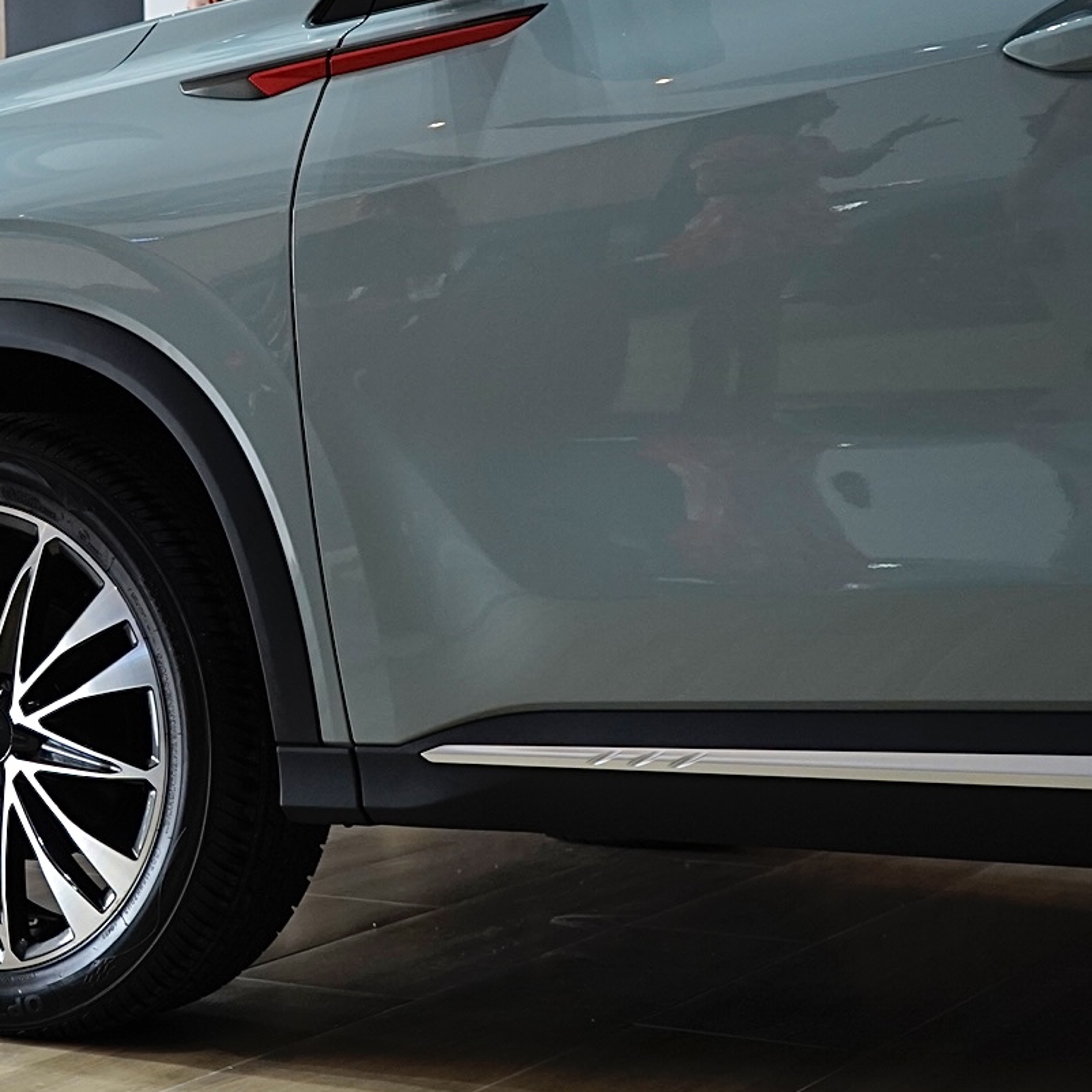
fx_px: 2570
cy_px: 425
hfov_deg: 23.3
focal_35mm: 72
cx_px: 83
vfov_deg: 23.9
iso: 1000
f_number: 4
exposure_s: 1/250
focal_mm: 28
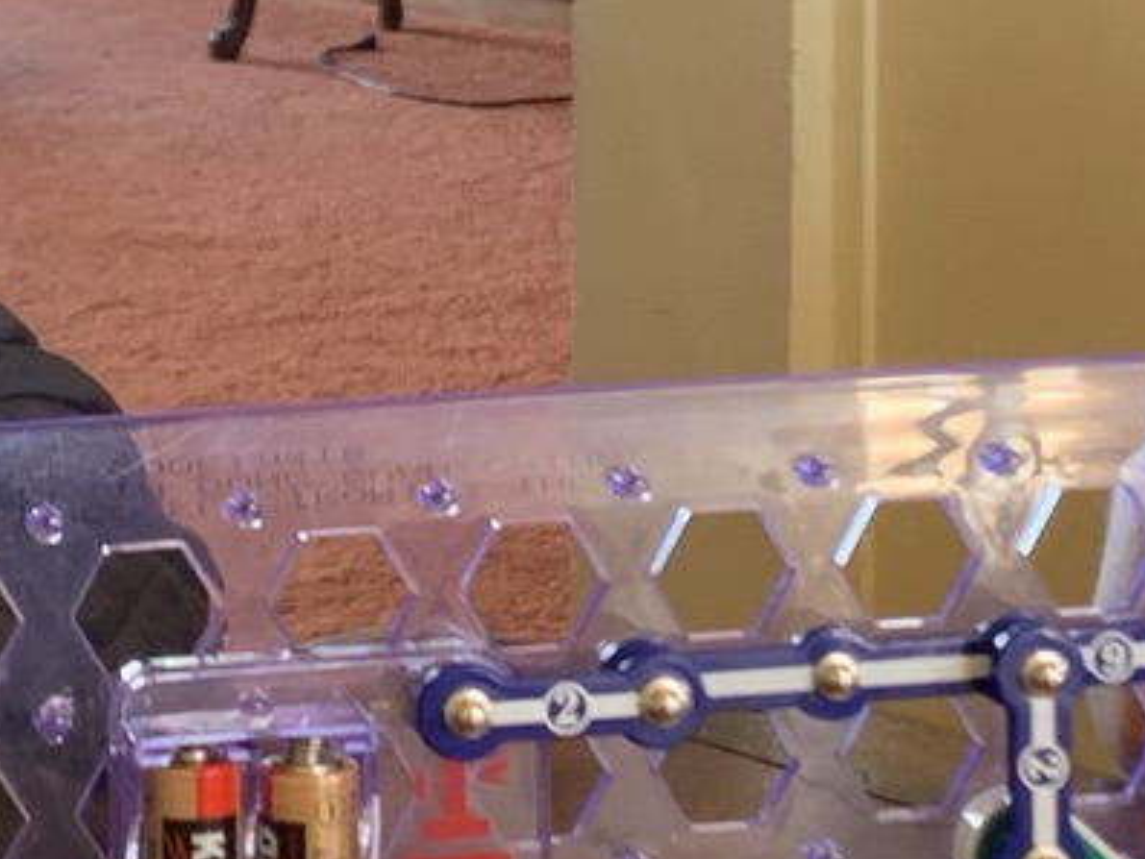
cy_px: 179
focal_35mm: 134
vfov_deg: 11.0
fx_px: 4434
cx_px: 392
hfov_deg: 14.7
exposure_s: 1/60
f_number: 1.8
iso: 100
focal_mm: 4.25
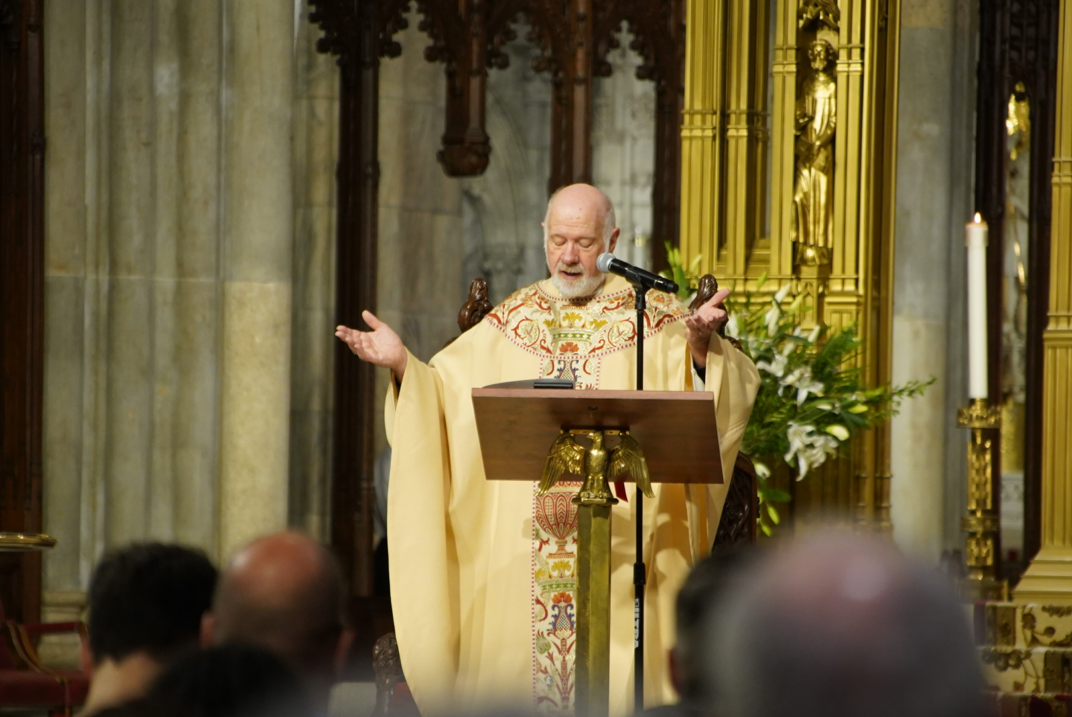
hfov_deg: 4.6
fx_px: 13409
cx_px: 536
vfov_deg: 3.1
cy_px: 358
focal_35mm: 450
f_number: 6.3
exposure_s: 1/60
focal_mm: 300
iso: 2500
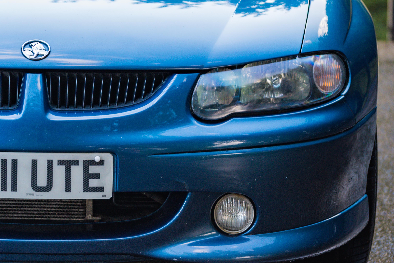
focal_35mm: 206
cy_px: 68
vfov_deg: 6.7
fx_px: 2255
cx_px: 54
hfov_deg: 9.9
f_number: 3.5
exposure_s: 1/160
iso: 500
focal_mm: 105
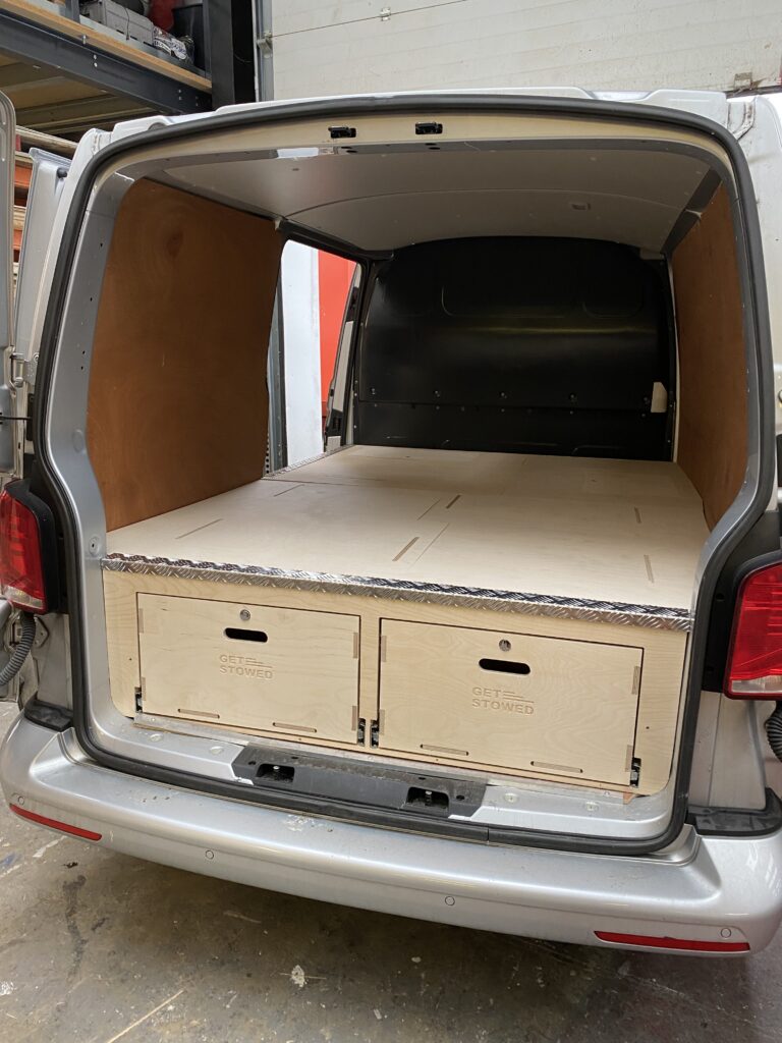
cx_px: 391
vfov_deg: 67.3
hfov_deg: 53.1
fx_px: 783
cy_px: 522
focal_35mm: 26
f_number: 1.8
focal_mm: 4.25
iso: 125
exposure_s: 1/50
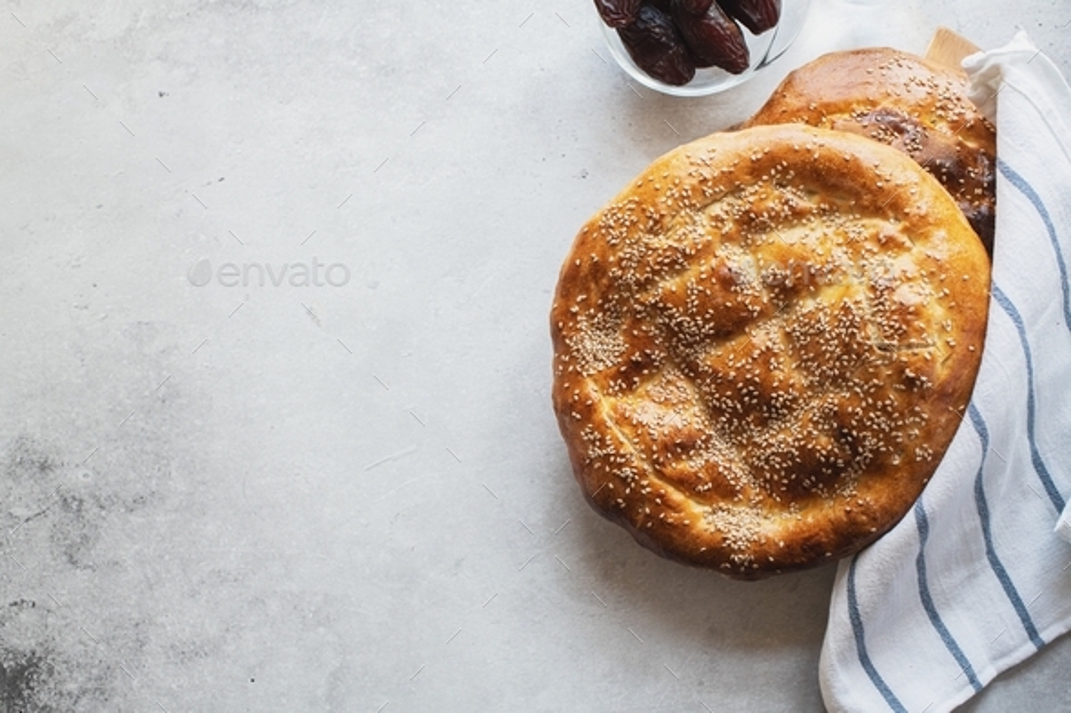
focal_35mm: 50
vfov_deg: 27.0
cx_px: 536
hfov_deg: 39.6
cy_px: 356
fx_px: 1487
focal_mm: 50
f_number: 5.6
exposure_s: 1/80
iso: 320
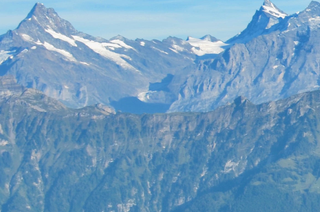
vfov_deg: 8.5
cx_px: 654
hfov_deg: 11.5
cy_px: 248
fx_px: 1411
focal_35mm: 159
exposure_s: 1/250
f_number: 8
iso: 110
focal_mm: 25
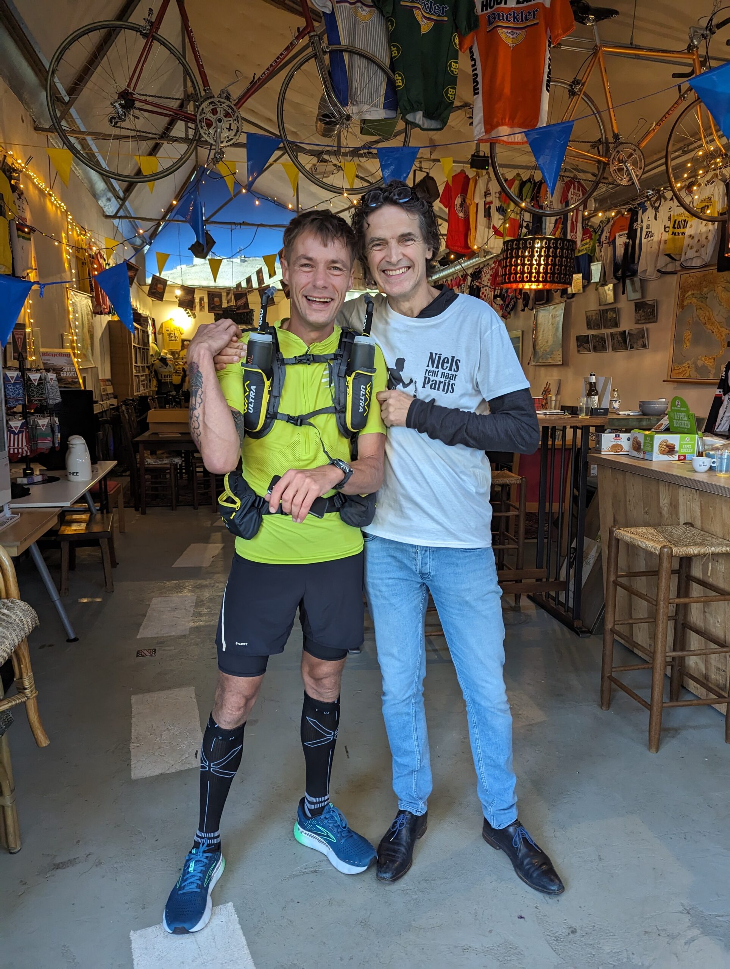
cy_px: 484
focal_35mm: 24
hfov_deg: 56.9
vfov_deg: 71.5
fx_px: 673
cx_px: 365
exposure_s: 1/93
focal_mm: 6.8
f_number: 1.9
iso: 572
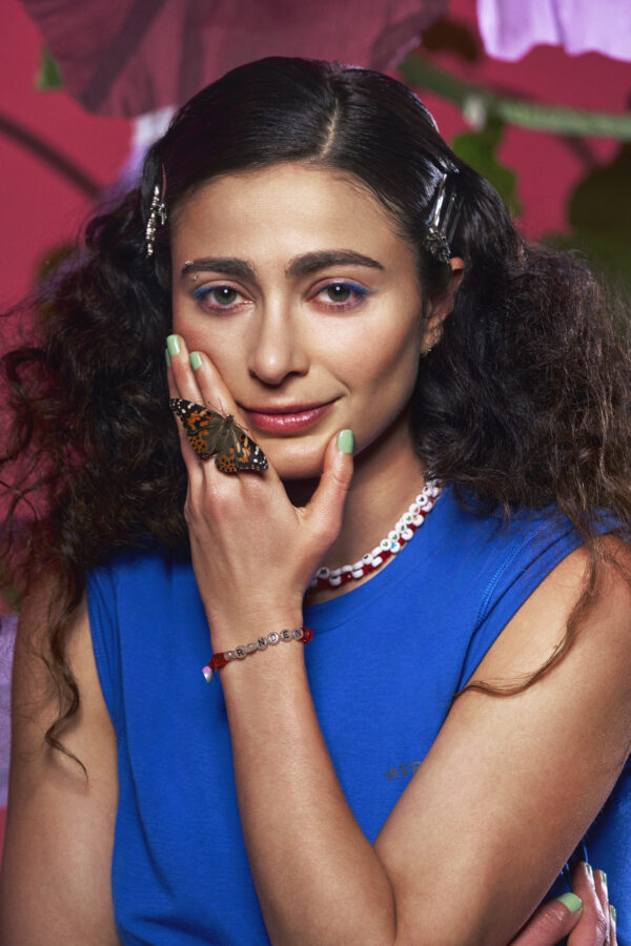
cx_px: 316
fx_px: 3391
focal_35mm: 129
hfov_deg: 10.6
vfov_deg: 15.9
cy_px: 473
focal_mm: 129
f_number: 5.6
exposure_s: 1/125
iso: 400
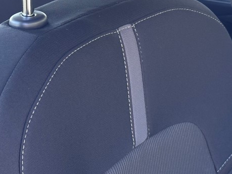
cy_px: 41
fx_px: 718
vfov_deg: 13.8
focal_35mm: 107
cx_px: 182
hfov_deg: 18.2
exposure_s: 1/80
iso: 80
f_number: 1.78
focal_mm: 6.86
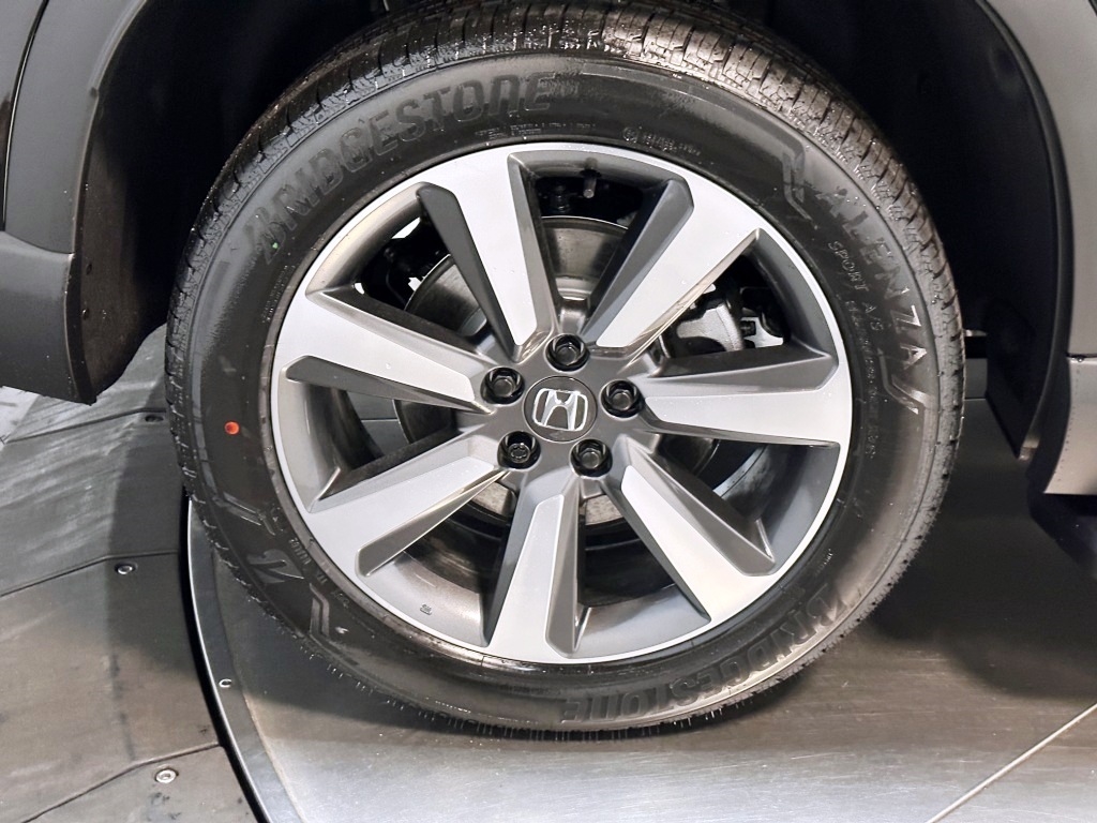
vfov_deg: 30.3
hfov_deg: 39.7
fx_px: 1521
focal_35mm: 48
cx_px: 548
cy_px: 412
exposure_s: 1/30
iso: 640
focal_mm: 6.86
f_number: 1.78
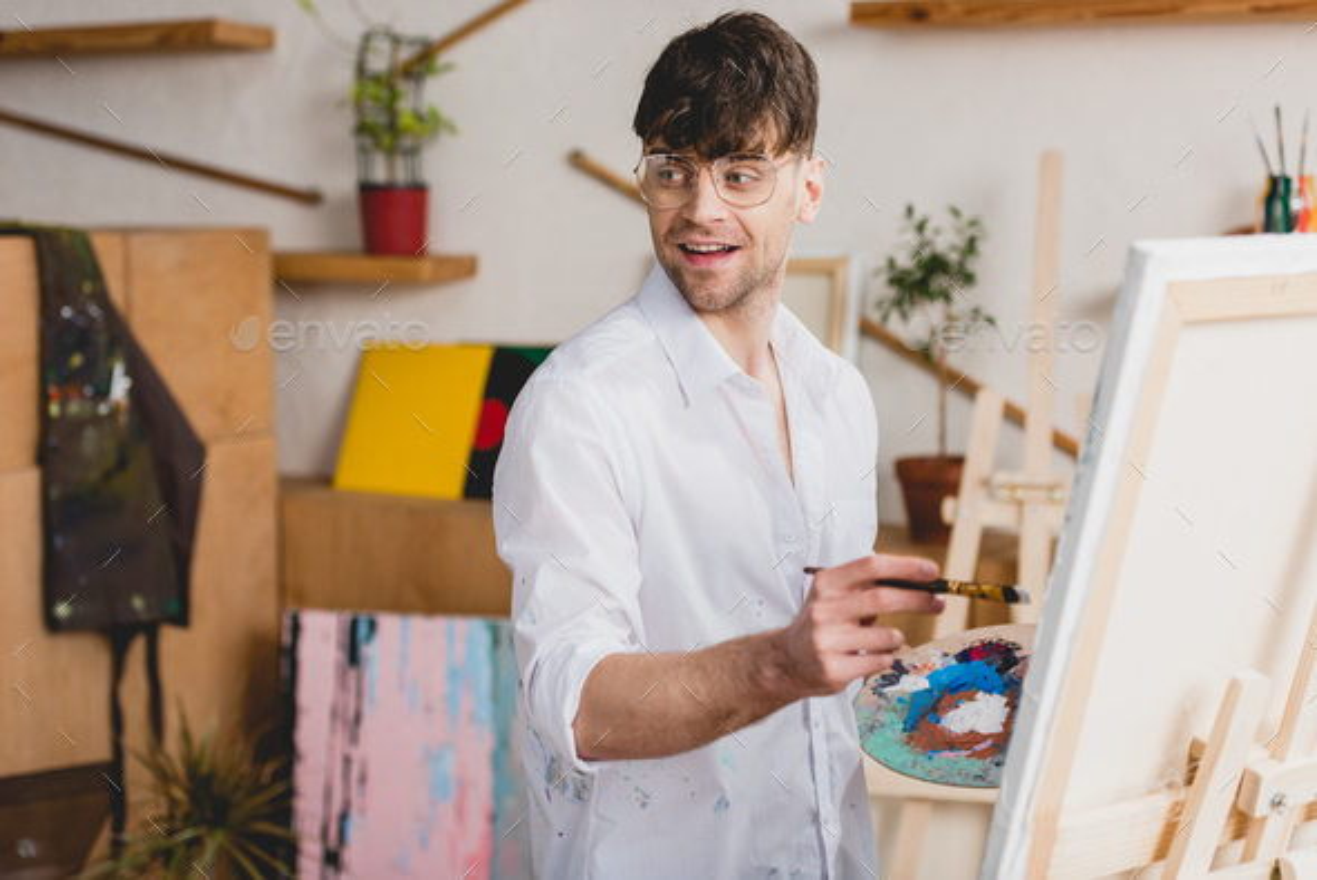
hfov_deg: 28.8
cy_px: 440
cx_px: 658
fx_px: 2562
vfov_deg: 19.5
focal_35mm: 70
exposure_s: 1/200
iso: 500
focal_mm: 70
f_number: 2.8
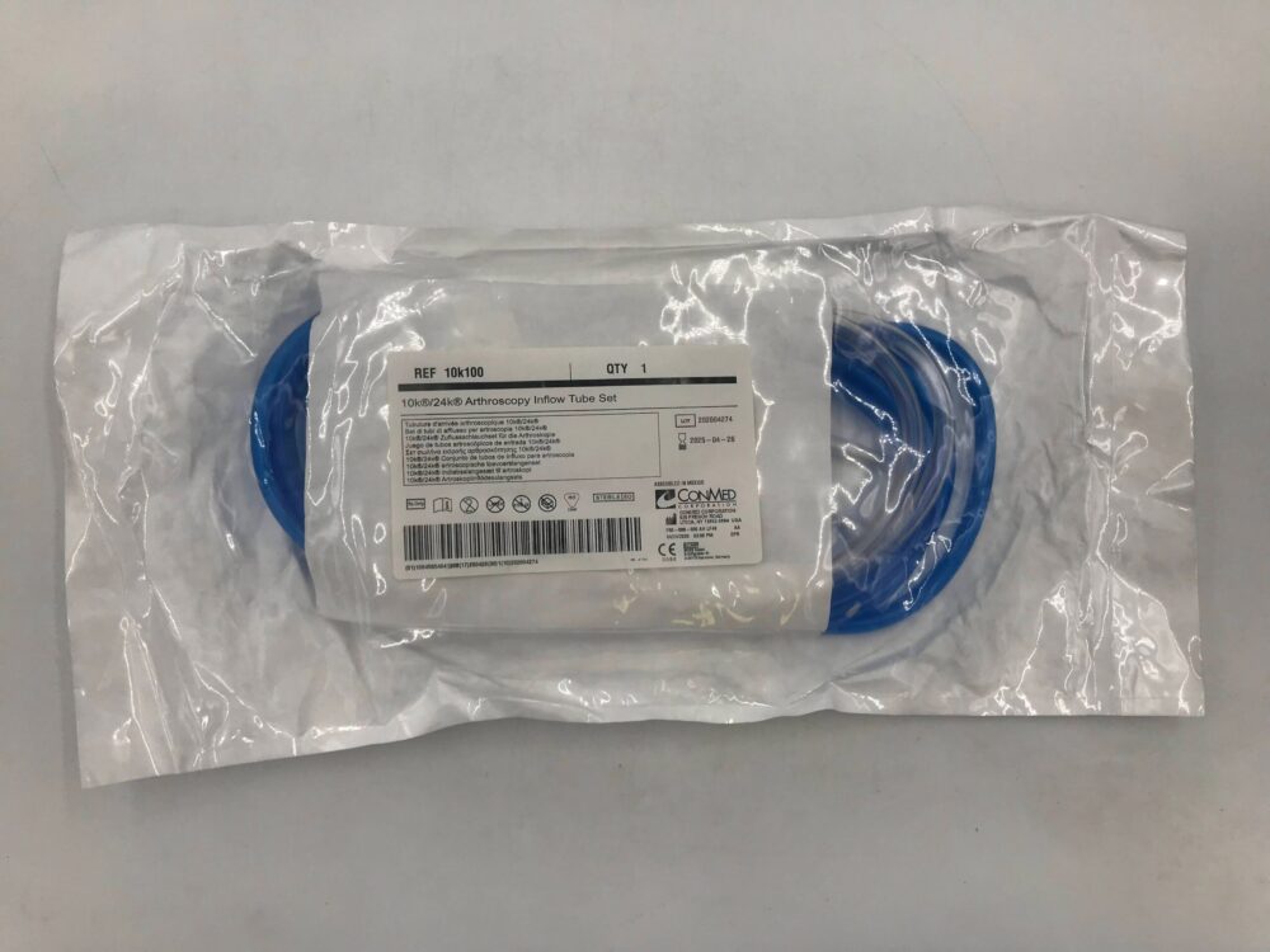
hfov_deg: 63.4
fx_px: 1027
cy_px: 476
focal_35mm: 28
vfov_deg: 49.7
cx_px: 635
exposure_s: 1/352
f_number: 1.8
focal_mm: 3.99
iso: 20
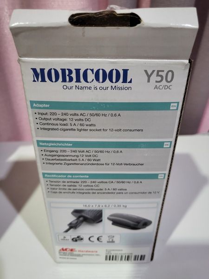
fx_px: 209
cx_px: 104
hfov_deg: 53.1
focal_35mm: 26
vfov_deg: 67.3
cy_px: 140
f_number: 1.8
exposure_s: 1/50
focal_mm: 4.25
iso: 640
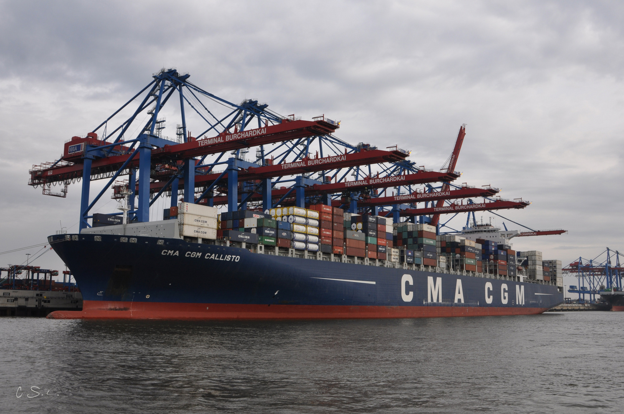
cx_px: 312
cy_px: 207
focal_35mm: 36
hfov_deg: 53.2
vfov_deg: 36.8
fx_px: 623
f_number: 11
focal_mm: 24
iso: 200
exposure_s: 1/125
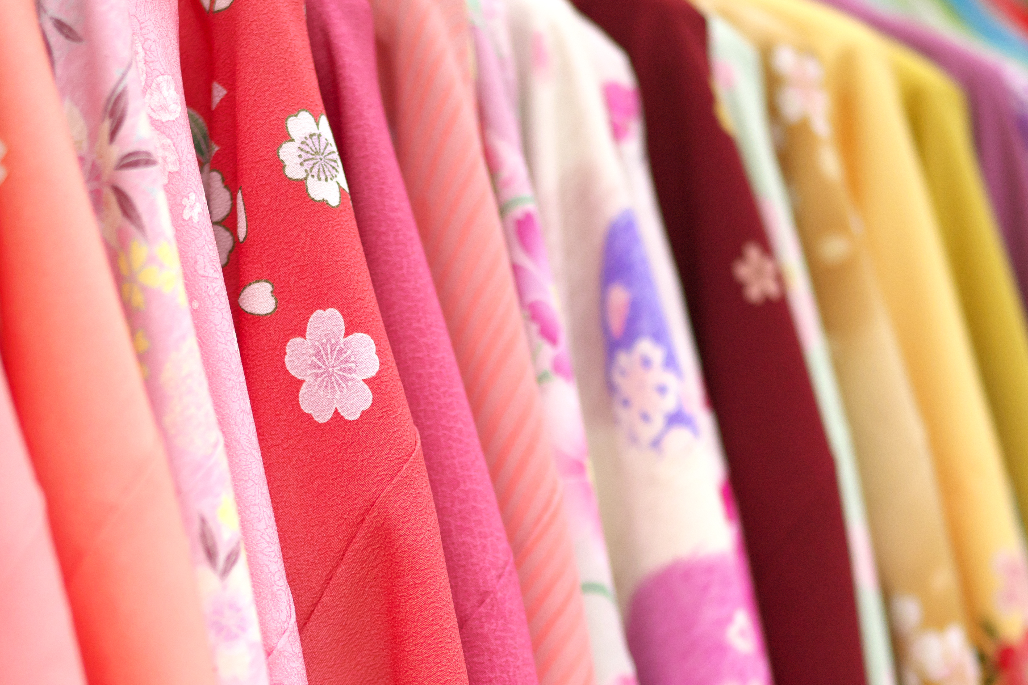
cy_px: 596
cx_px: 378
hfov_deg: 28.0
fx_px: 2056
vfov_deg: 18.7
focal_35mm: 72
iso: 400
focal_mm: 35
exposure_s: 1/100
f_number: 1.2
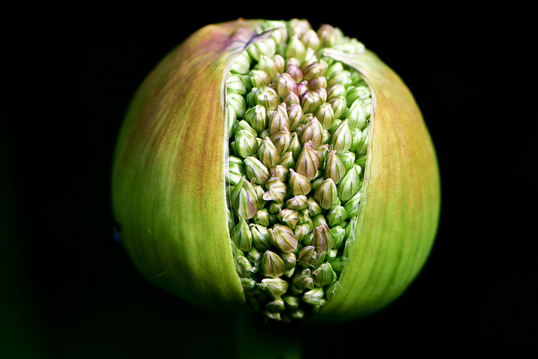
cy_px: 180
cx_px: 269
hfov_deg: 9.8
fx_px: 3138
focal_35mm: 210
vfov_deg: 6.5
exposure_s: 1/1600
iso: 1000
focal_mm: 105
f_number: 6.3
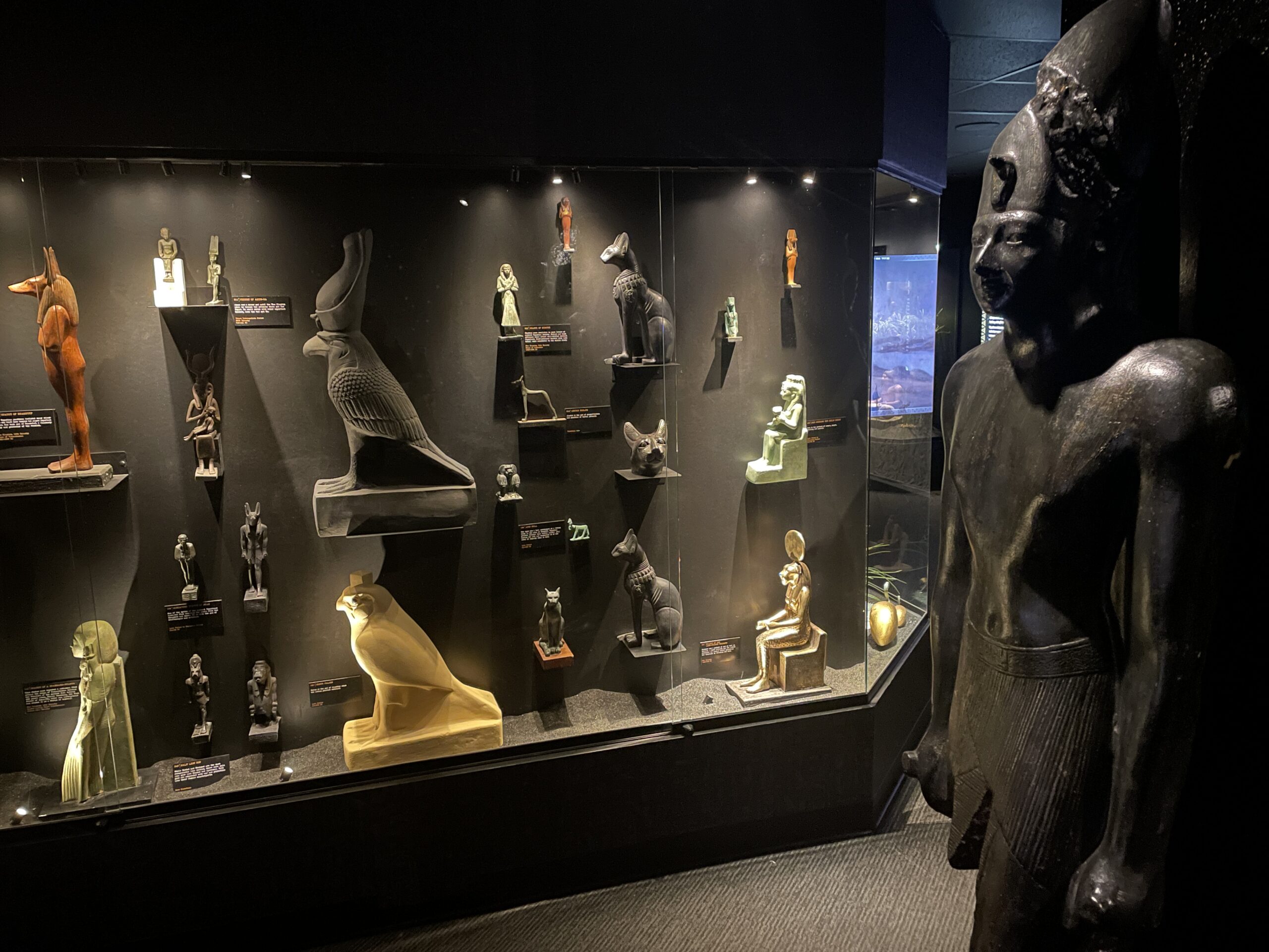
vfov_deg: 53.1
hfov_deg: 67.3
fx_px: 953
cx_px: 634
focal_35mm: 26
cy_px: 476
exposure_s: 1/7
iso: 800
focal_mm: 4.2
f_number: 1.6
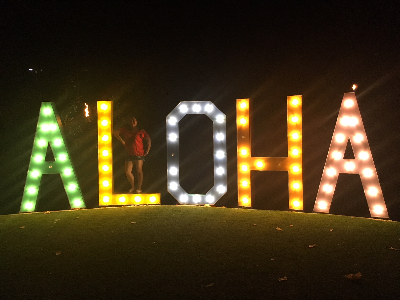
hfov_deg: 61.7
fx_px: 335
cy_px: 150
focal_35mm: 29
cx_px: 200
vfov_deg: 48.2
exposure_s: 1/30
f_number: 2.2
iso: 200
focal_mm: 4.15
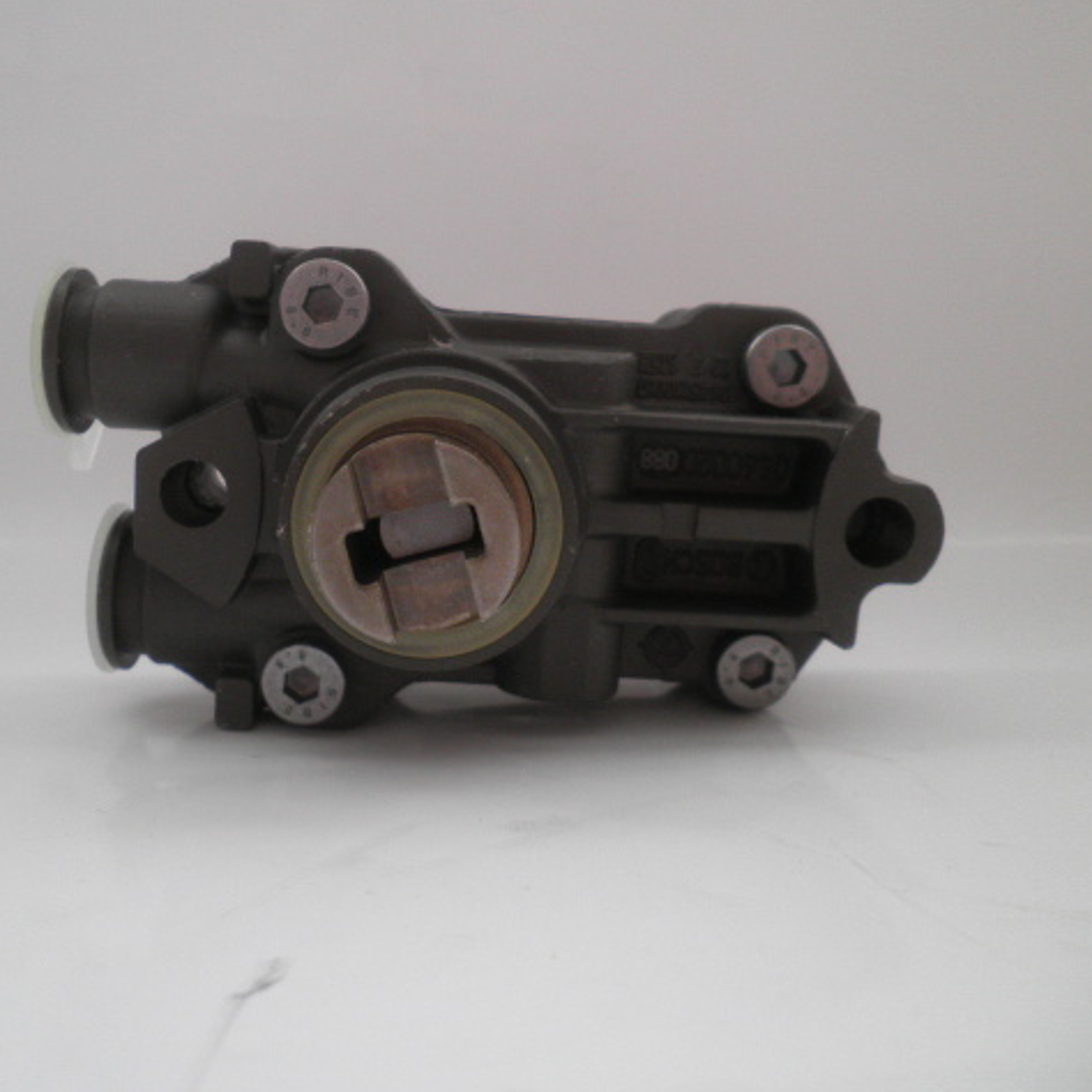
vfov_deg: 52.5
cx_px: 424
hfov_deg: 52.1
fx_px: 1106
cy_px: 541
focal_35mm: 31
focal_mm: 4.7
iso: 160
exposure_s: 1/30
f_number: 2.6
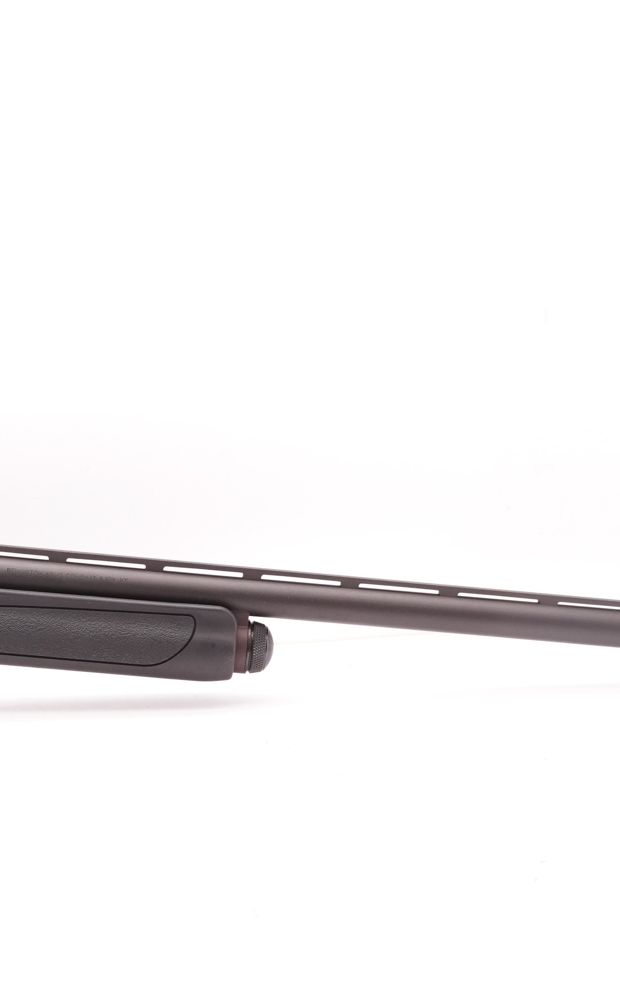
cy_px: 621
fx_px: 1868
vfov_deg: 29.6
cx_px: -55
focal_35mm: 69
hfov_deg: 18.2
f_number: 5.6
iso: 1000
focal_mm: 21
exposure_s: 1/125
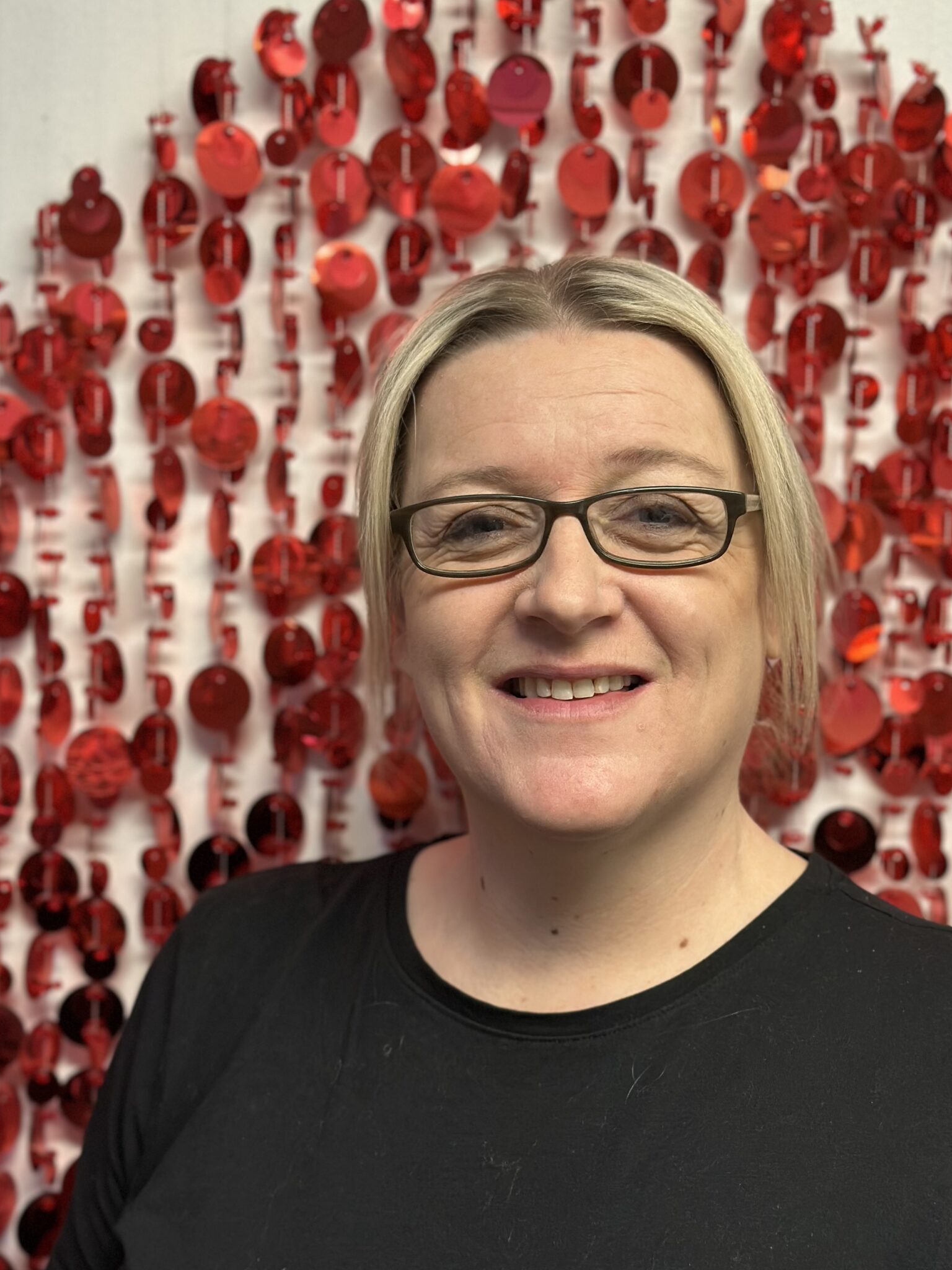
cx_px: 555
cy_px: 714
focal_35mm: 60
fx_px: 2200
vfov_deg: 32.1
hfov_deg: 24.4
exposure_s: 1/50
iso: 250
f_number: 1.78
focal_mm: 6.86
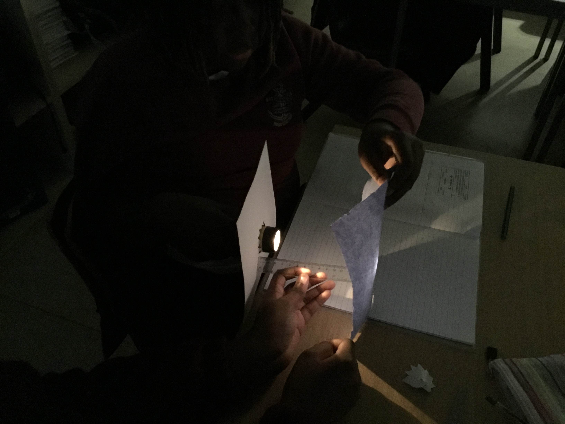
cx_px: 282
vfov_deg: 45.4
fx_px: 506
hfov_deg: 58.4
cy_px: 212
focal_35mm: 31
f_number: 2.4
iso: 800
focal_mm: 3.3
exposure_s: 1/17
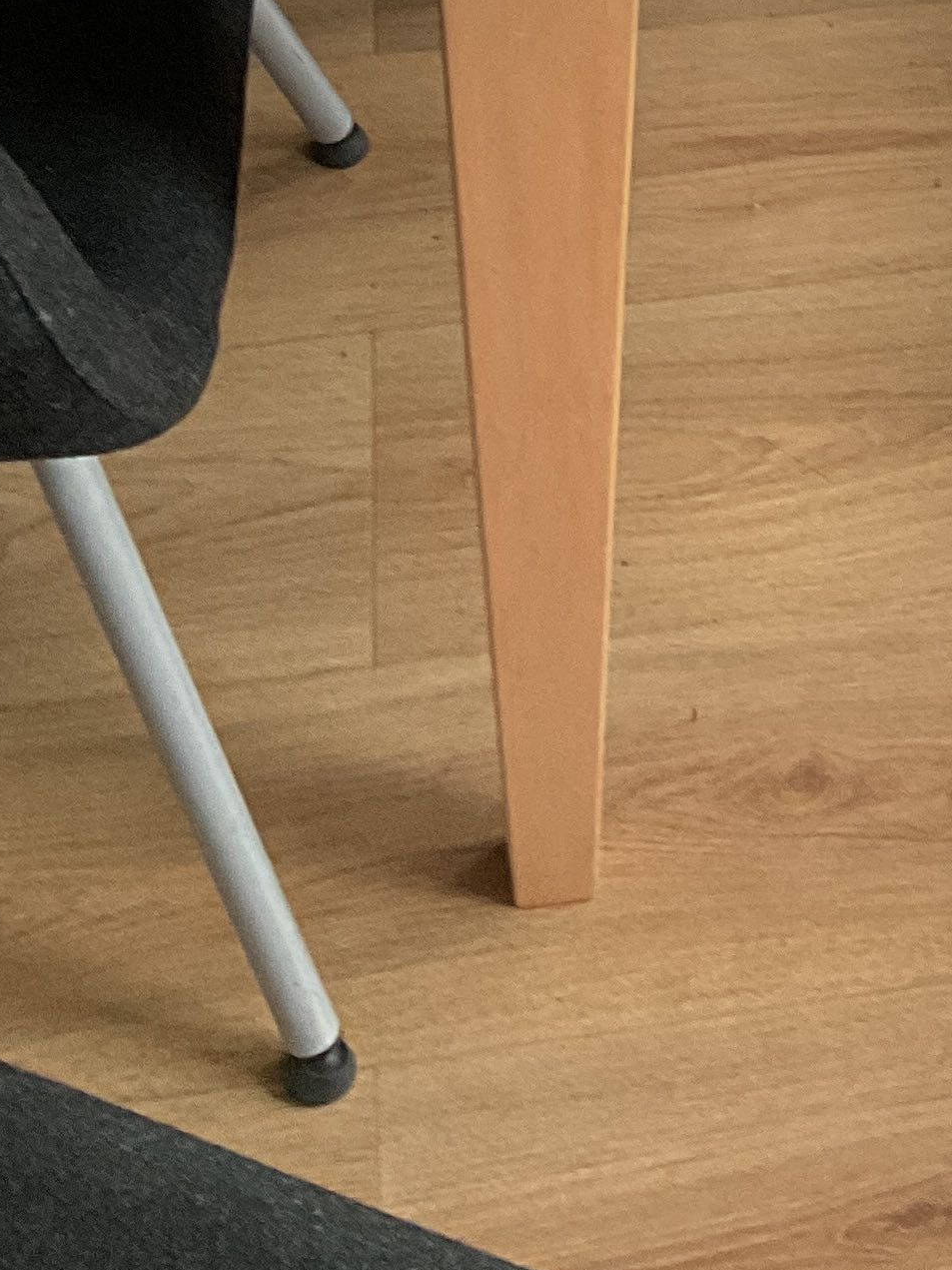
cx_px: 1256
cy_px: -482
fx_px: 3374
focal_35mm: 92
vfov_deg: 19.3
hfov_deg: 15.3
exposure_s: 1/87
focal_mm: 3
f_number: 1.8
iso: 64
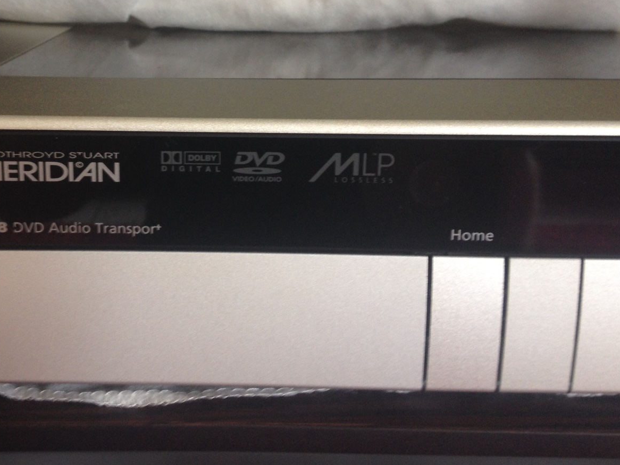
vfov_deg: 29.4
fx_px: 877
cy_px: 143
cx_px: 205
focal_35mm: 49
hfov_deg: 38.5
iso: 80
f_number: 2.4
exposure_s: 1/20
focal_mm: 4.28
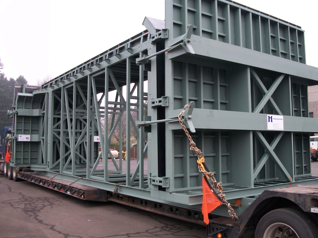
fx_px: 331
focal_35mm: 36
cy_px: 116
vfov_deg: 39.6
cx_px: 170
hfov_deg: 51.3
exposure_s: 1/125
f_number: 2.9
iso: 80
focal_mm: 5.7
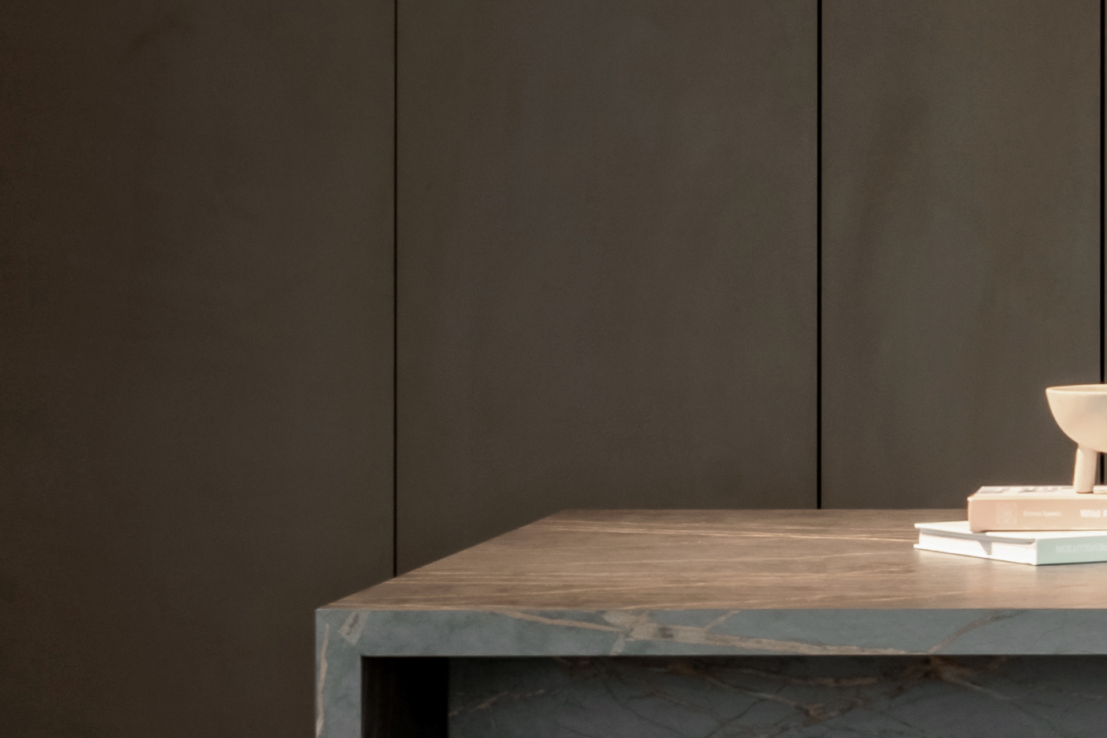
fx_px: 4827
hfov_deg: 12.6
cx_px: 1493
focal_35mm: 157
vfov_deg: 8.7
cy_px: 164
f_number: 13
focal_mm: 31
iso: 160
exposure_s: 1/8
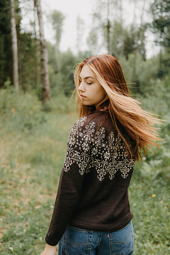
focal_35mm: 44
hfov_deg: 30.6
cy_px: 128
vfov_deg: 44.5
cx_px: 85
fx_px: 311
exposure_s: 1/2500
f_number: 2.8
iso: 160
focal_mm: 44
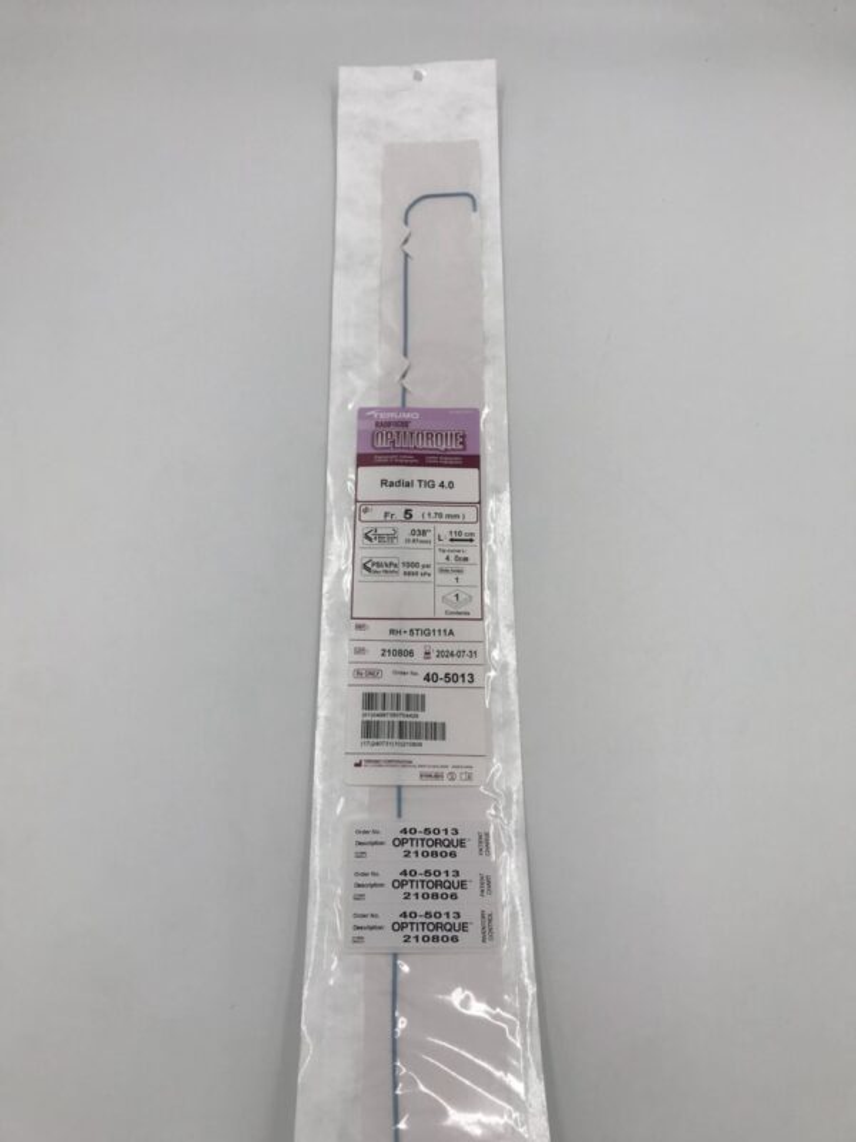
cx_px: 428
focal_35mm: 28
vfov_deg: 63.4
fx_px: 923
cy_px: 571
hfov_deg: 49.7
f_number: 1.8
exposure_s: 1/292
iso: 20
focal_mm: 3.99
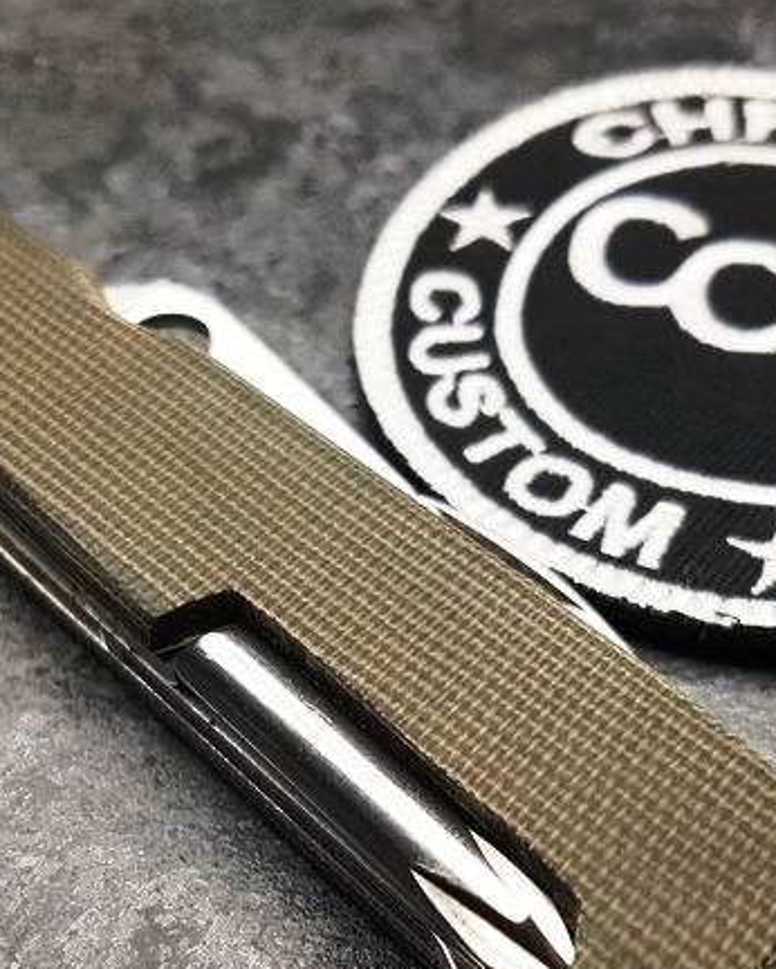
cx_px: 408
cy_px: 635
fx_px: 1348
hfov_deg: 32.1
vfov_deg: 39.1
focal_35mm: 47
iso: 80
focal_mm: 4.2
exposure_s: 1/50
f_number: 1.7
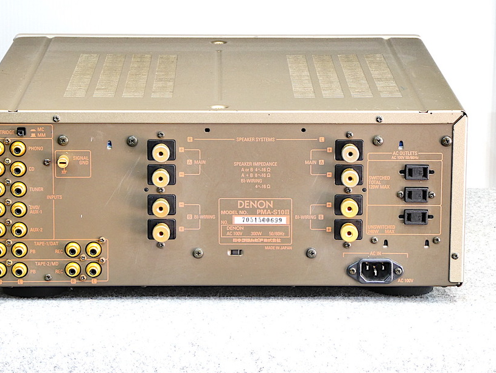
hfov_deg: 13.5
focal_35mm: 146
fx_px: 2093
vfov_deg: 10.2
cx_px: 218
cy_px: 171
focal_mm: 22.3
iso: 320
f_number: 6.3
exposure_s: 1/2
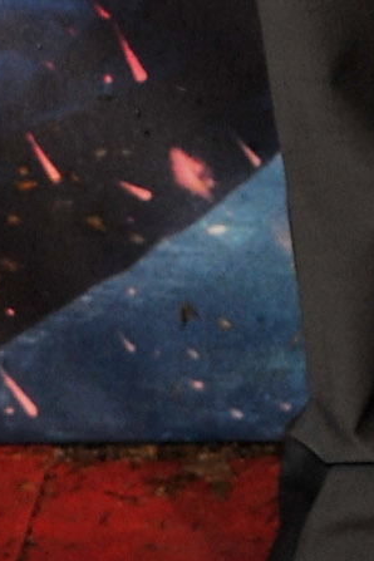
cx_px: 553
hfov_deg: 4.2
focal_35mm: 322
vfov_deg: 6.1
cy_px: -788
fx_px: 5017
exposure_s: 1/250
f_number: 6.3
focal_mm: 48
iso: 800
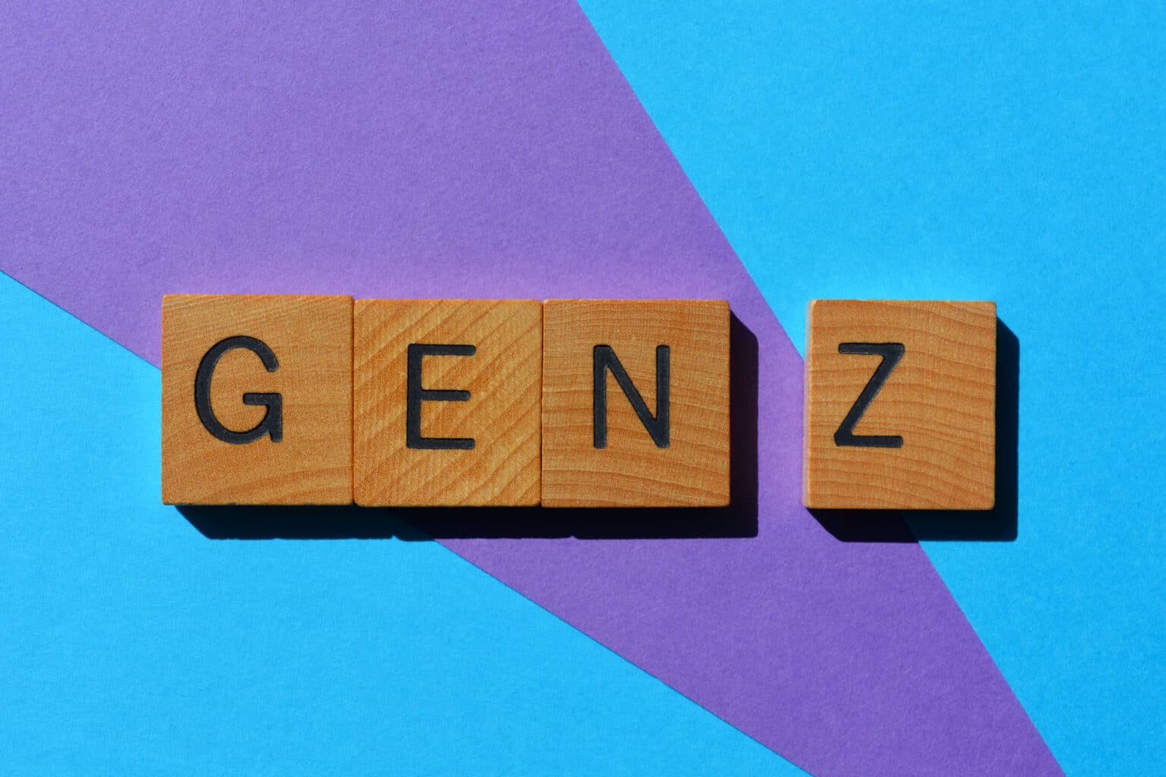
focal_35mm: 60
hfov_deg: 33.4
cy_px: 388
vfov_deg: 22.6
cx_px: 583
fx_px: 1943
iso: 100
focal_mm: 40
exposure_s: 1/320
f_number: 9
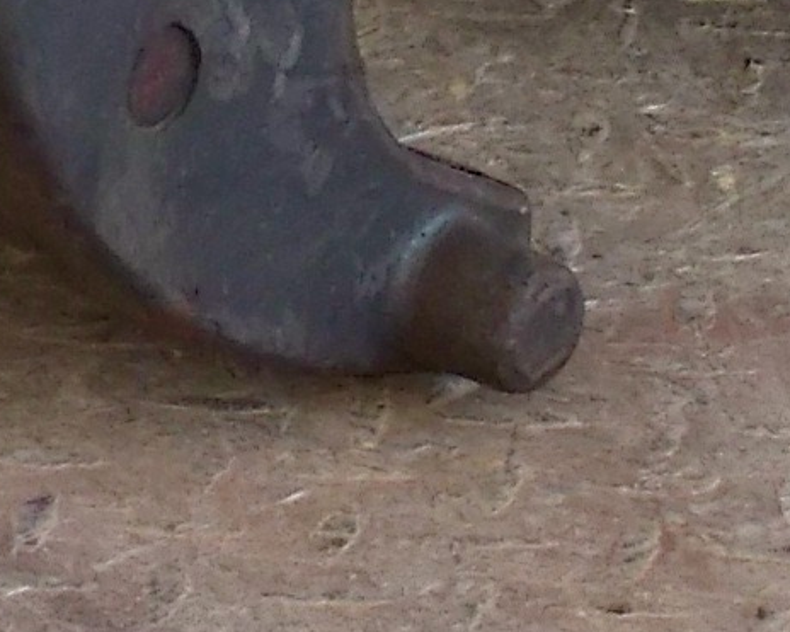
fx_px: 14517
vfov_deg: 2.5
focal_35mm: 621
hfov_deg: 3.1
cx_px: 301
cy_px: -547
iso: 180
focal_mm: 23
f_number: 6.5
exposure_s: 1/60
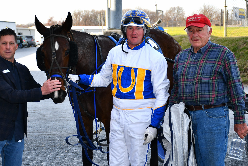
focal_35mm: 84
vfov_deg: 16.3
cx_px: 116
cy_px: 72
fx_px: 579
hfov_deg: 24.2
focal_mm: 48
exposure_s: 1/250
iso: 100
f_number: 4.5
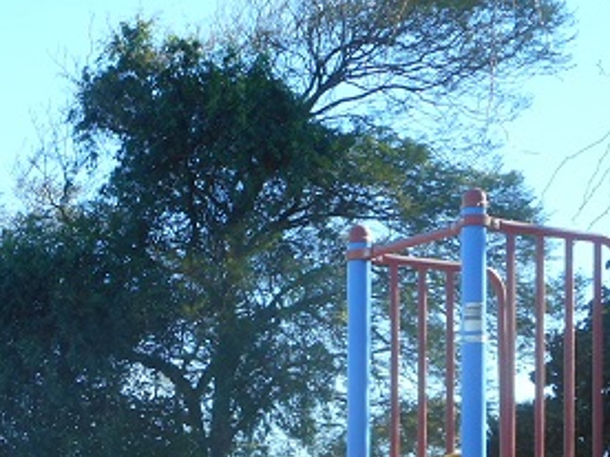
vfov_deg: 12.7
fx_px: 1991
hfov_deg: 16.8
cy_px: 605
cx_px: -93
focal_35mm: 113
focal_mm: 6.9
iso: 80
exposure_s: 1/160
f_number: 4.5
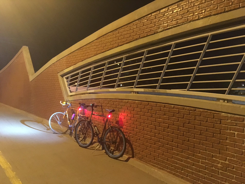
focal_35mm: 29
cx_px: 122
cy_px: 92
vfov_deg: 48.2
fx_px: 205
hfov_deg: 61.7
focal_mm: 4.15
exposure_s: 1/15
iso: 640
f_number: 2.2
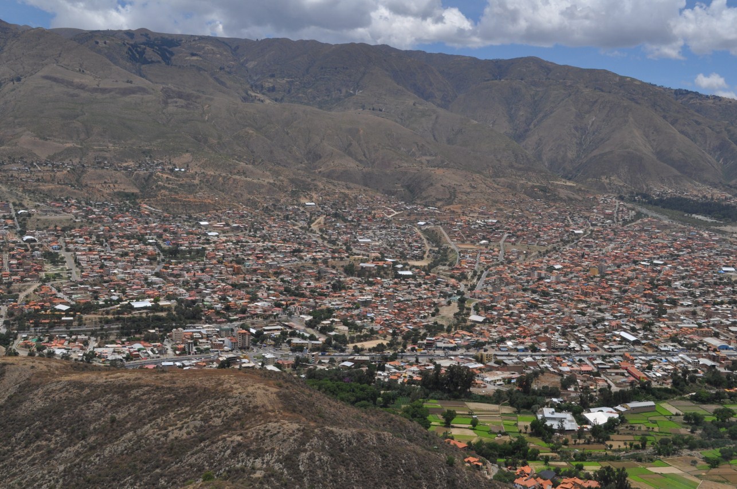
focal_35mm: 36
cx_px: 368
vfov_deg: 36.8
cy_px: 244
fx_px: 736
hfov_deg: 53.2
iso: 200
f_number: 11
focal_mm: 24
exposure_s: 1/500
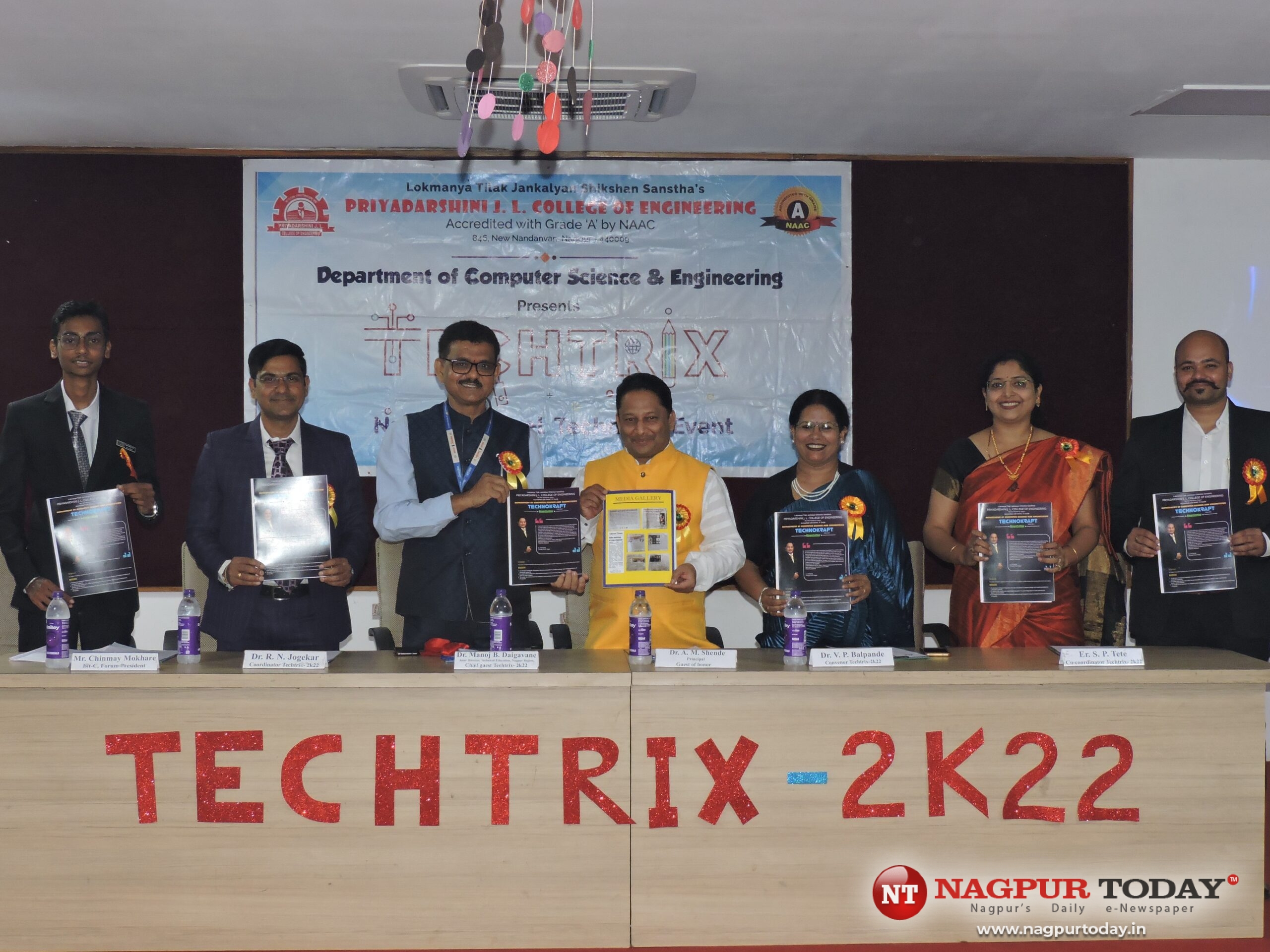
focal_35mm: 50
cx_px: 635
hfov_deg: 38.2
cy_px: 476
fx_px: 1834
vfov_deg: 29.1
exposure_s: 1/30
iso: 360
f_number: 3.6
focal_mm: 8.9
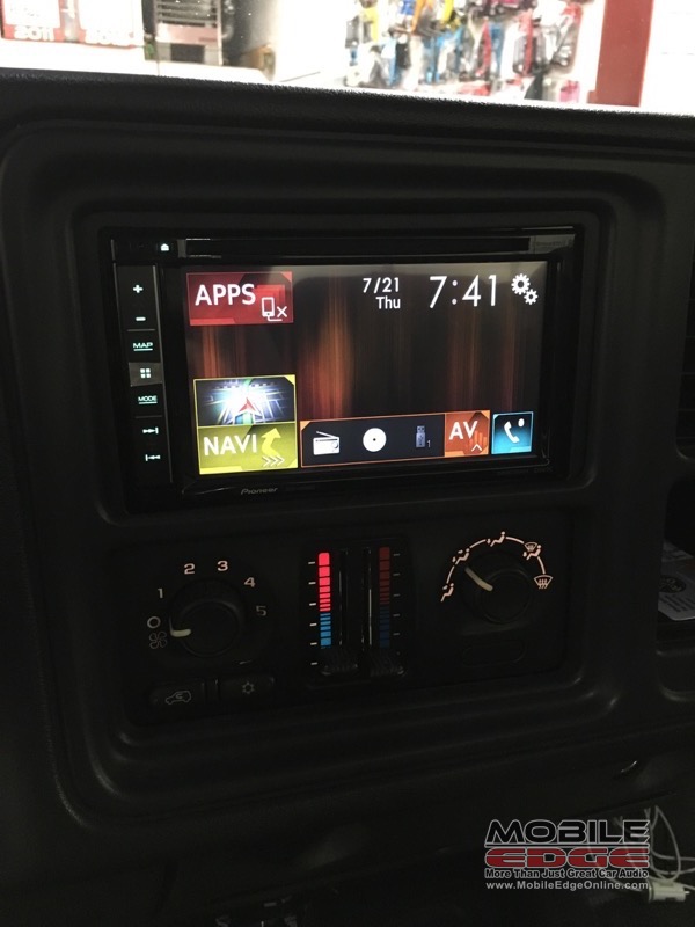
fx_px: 776
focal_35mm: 29
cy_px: 464
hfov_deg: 48.2
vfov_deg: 61.7
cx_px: 348
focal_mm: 4.15
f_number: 2.2
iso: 250
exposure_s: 1/15
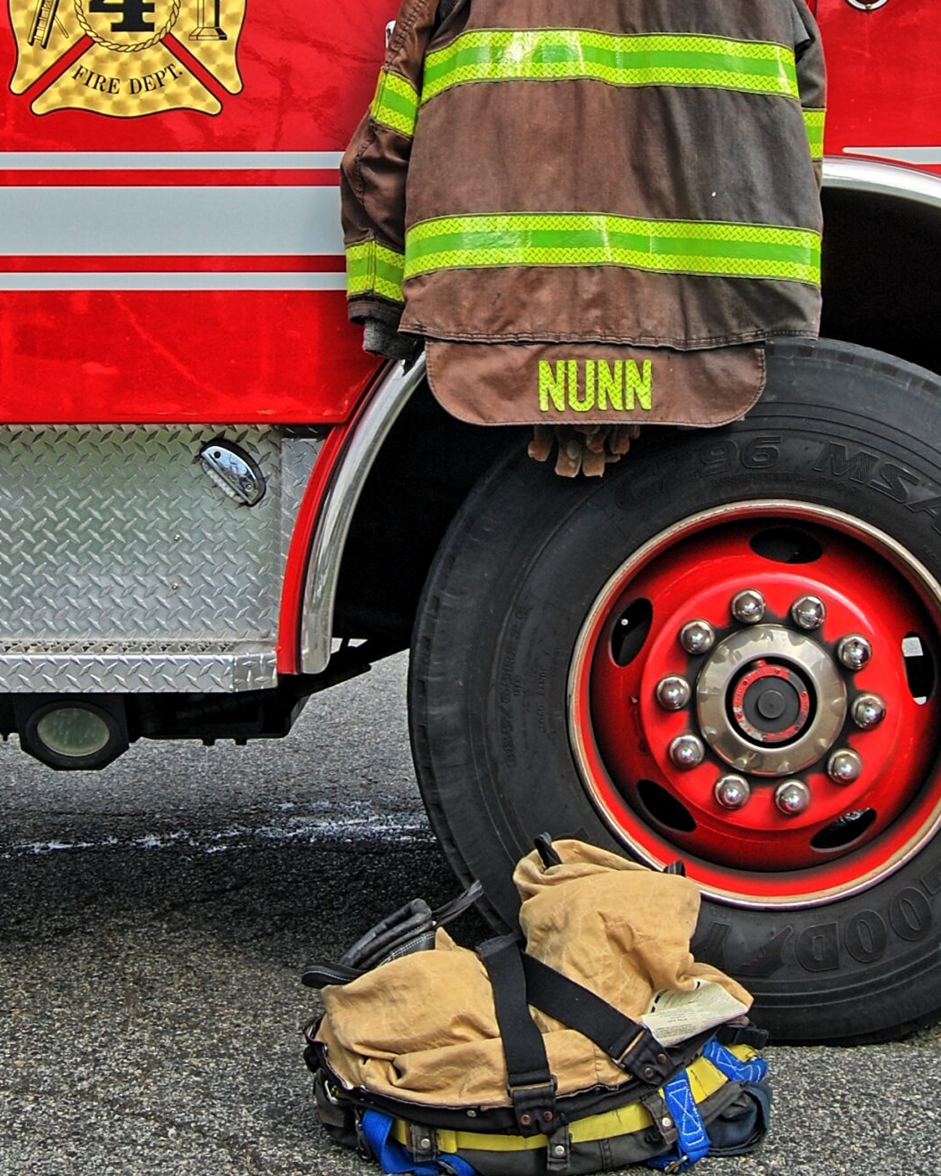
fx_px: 2472
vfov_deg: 26.5
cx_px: 469
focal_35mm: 71
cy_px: 317
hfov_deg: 21.6
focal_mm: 26
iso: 400
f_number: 11
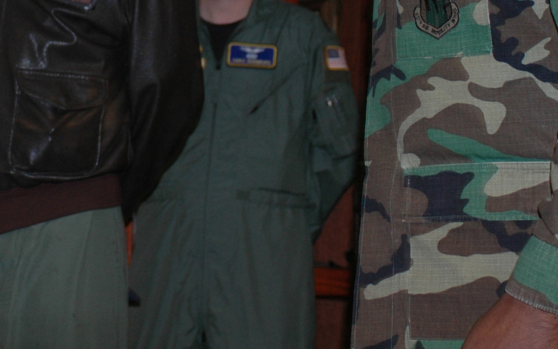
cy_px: -89
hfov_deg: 17.0
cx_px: -33
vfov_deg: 10.8
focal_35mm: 119
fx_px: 1810
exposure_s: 1/60
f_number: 2.8
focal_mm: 28
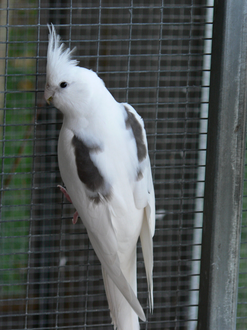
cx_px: 124
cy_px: 165
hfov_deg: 6.5
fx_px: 2188
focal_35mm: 230
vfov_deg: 8.6
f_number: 3.3
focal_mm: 38.3
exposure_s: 1/30
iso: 150
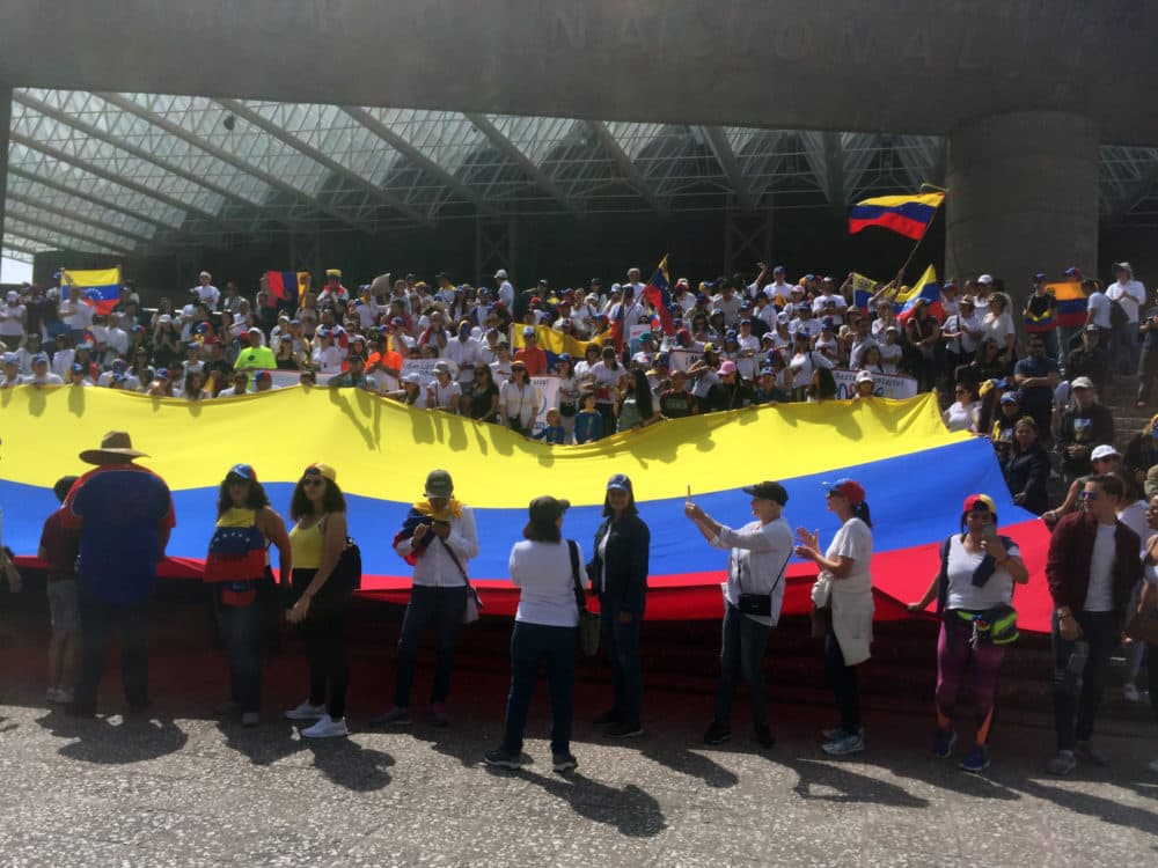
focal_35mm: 29
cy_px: 434
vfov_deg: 48.2
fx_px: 970
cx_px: 579
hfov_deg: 61.7
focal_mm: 4.15
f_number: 2.2
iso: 32
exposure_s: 1/3300
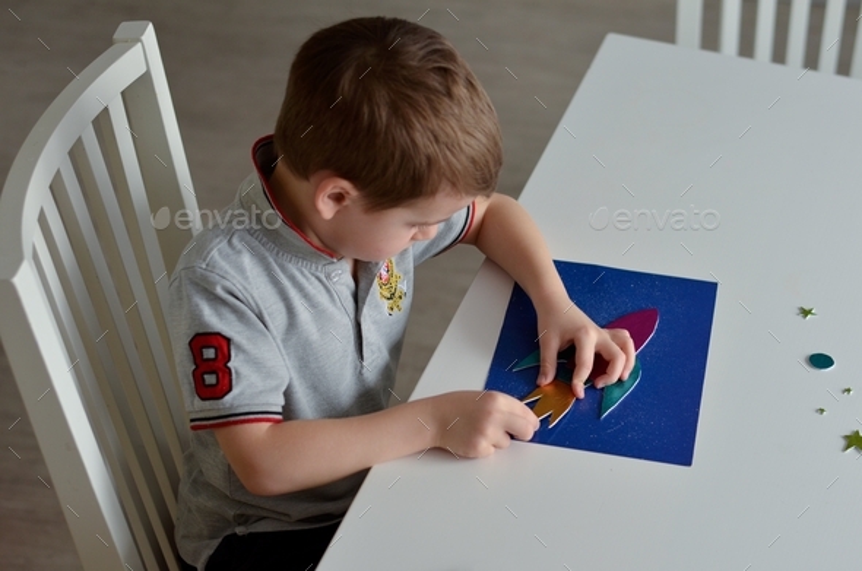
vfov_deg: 18.1
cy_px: 286
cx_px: 431
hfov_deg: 27.0
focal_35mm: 75
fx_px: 1792
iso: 320
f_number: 2.5
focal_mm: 50
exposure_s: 1/200
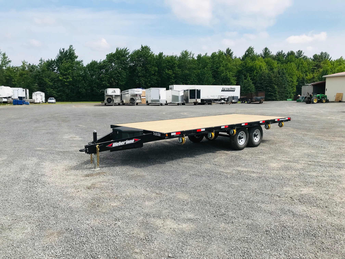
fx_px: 279
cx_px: 172
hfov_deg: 63.4
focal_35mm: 28
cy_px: 130
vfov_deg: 49.7
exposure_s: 1/2907
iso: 20
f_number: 1.8
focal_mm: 3.99
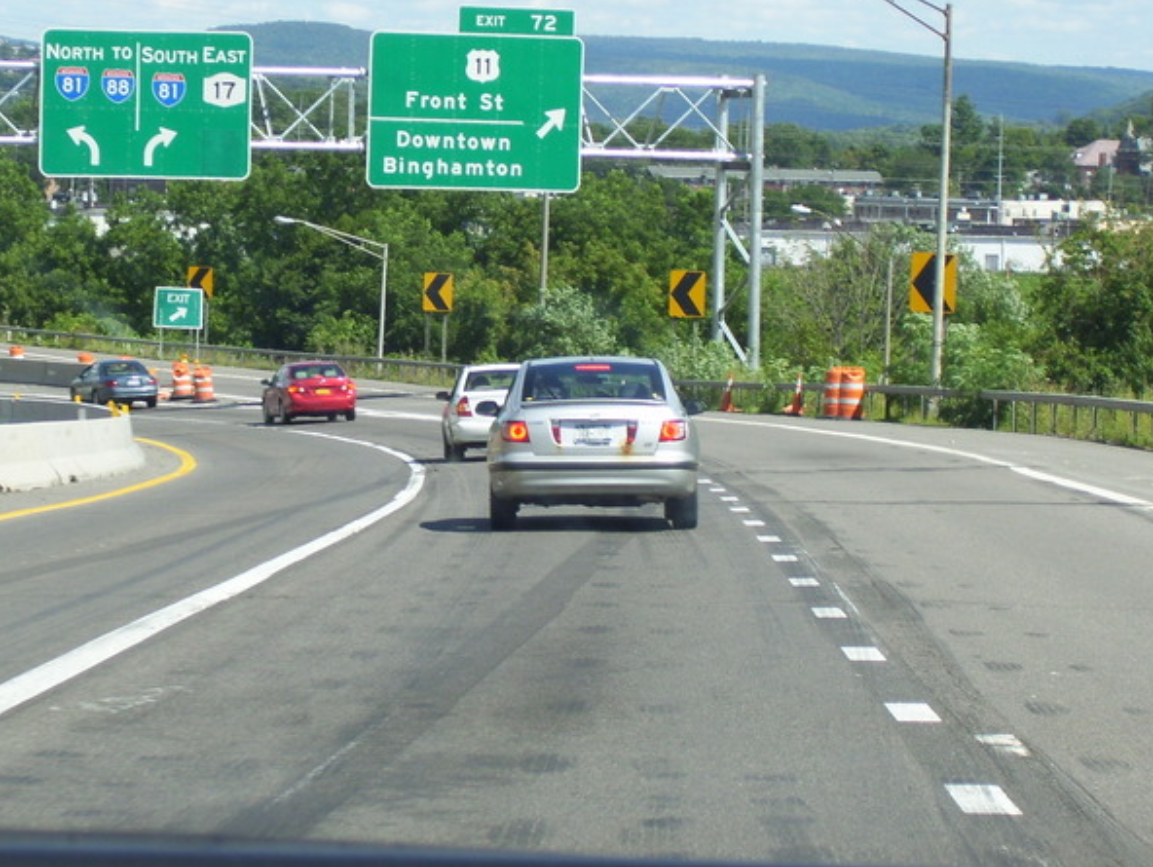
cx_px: 434
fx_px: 4867
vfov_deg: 10.2
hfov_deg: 13.5
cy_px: 341
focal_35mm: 146
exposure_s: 1/400
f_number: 4.6
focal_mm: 18
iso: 80
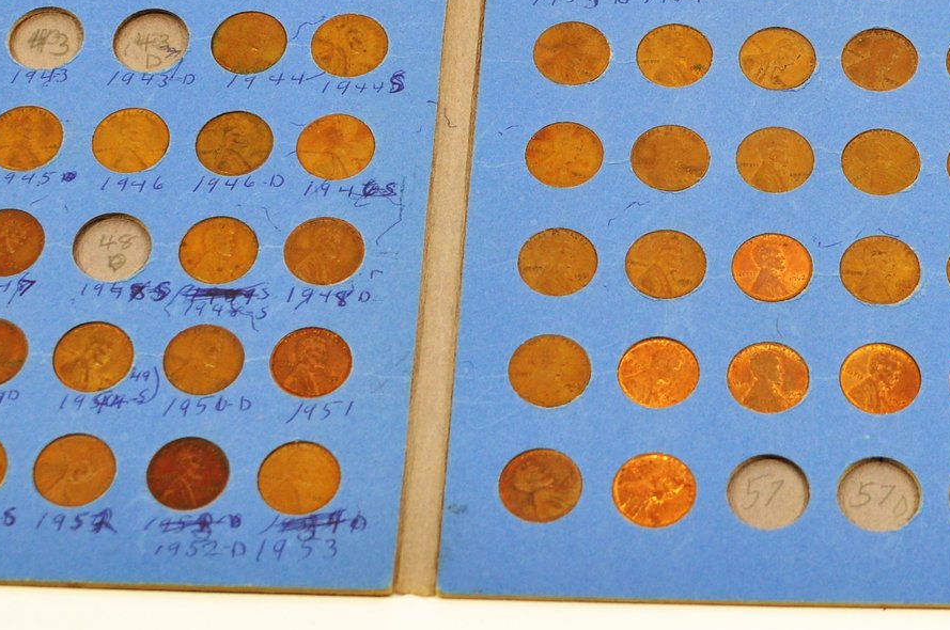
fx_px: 3113
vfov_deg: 11.4
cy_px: -56
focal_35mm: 118
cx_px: 785
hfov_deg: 17.2
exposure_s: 1/100
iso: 400
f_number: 5
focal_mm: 35
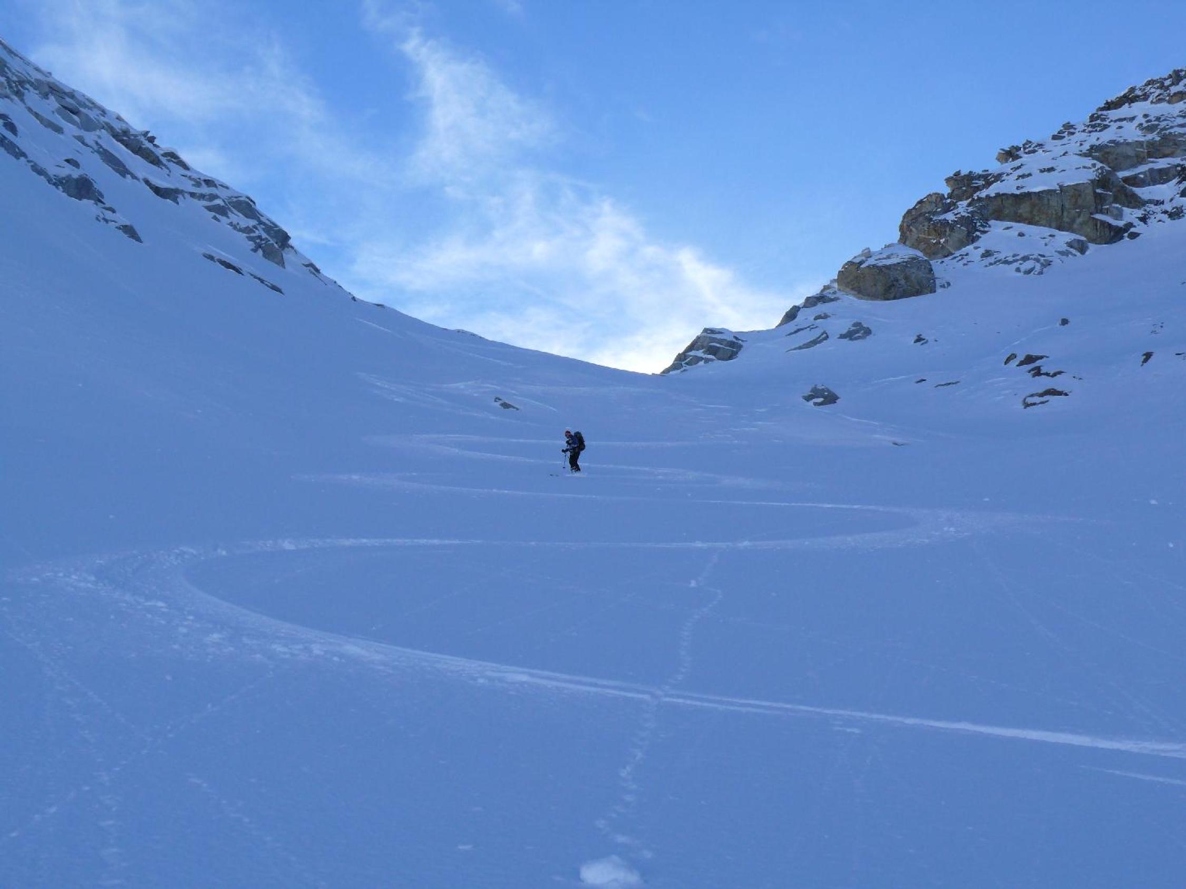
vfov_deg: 27.5
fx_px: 1816
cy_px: 444
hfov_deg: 36.2
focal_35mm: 53
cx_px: 593
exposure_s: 1/400
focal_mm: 11.2
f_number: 7.1
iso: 100
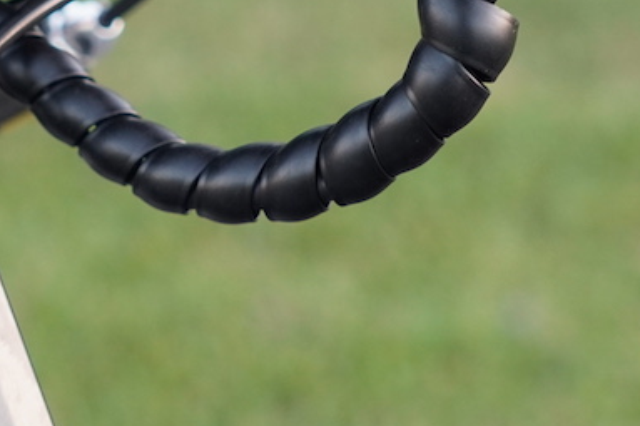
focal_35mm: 158
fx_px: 2808
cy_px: 2
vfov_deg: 8.6
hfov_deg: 13.0
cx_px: 221
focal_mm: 32
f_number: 3.2
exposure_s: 1/50
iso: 500
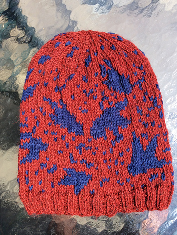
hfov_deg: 42.9
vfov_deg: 55.4
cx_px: 90
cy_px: 117
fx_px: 225
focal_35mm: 33
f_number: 2.4
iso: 32
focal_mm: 3.3
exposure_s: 1/430
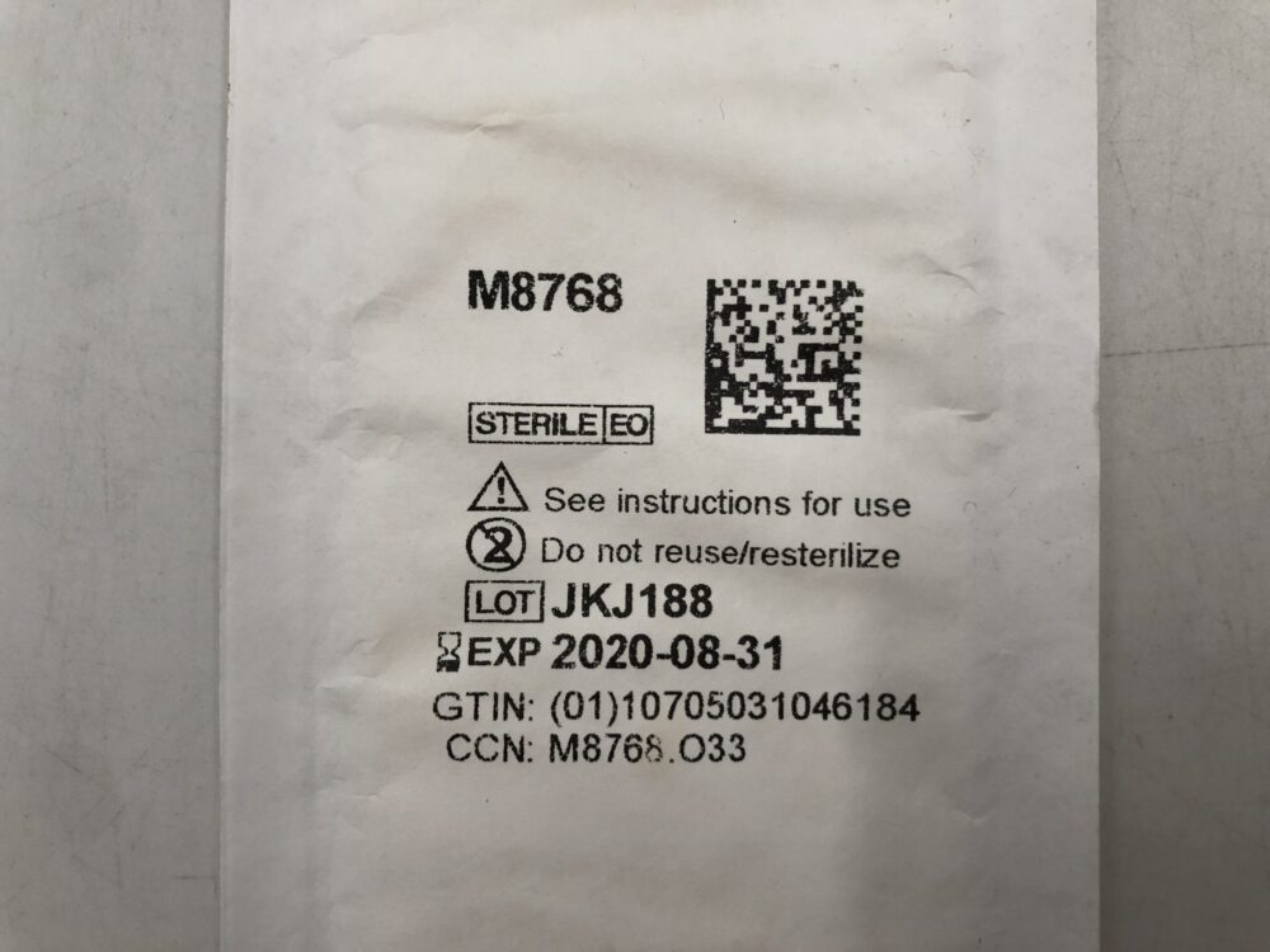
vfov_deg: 49.7
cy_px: 476
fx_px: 1027
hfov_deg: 63.4
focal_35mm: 28
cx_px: 635
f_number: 1.8
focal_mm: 3.99
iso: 25
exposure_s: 1/40
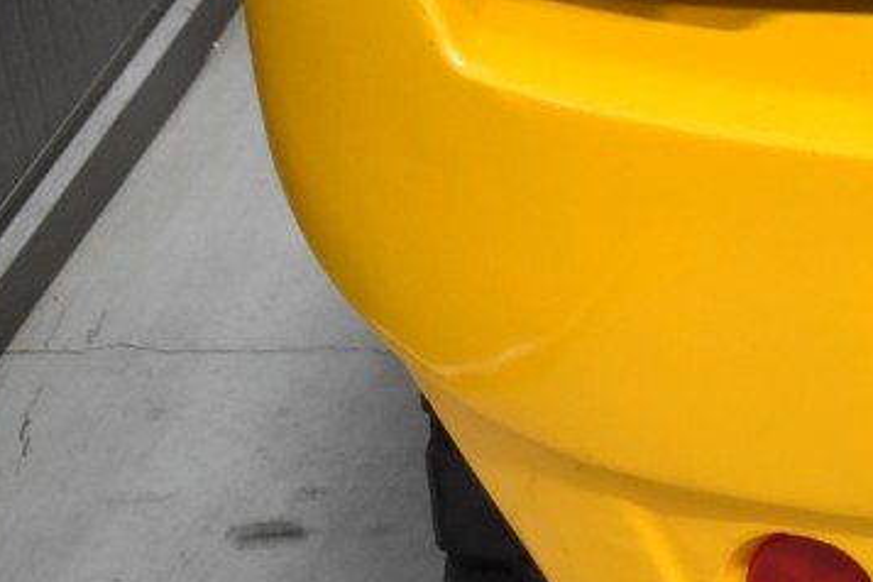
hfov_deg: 14.5
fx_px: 3177
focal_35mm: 131
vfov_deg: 10.4
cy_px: 78
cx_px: 1362
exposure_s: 1/60
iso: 1600
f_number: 4
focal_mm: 26
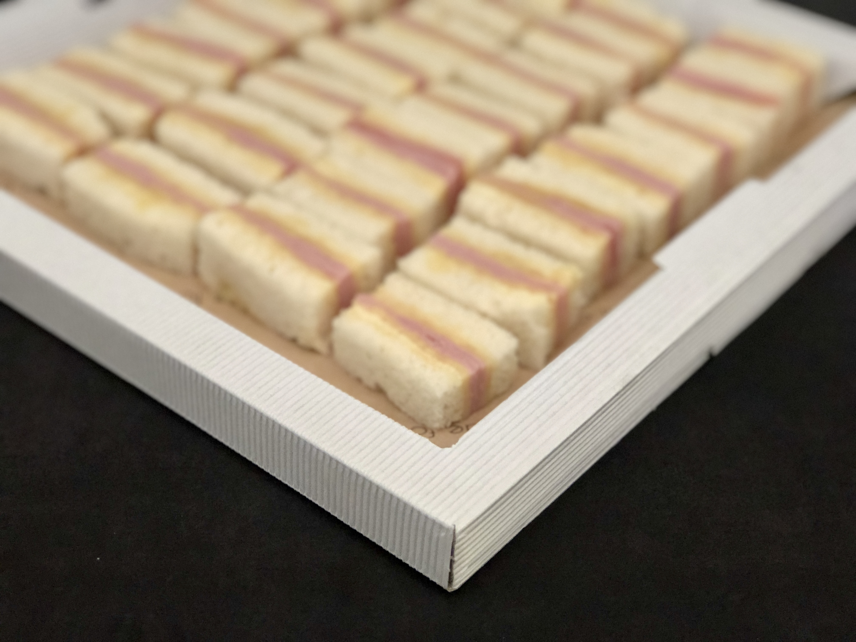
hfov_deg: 33.8
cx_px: 428
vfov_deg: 25.7
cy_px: 321
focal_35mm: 57
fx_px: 1410
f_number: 2.8
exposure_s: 1/33
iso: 640
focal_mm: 6.6
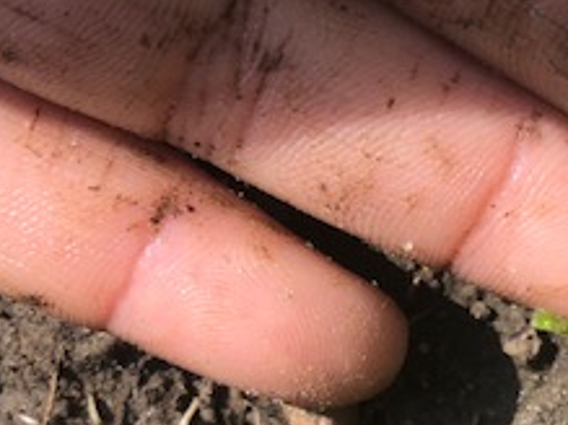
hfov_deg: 23.5
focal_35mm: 82
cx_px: 462
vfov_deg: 16.9
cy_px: 557
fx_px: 1345
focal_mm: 3.99
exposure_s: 1/375
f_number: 1.8
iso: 20
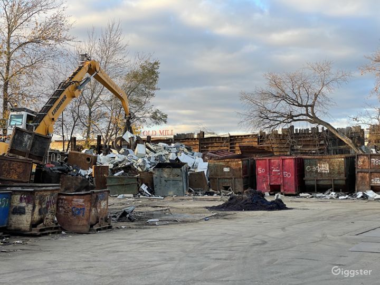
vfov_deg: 28.0
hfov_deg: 36.8
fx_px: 571
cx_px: 190
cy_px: 142
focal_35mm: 52
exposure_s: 1/190
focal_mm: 6
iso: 25
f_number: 2
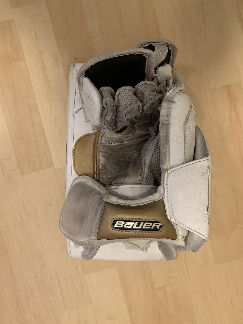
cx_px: 122
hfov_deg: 53.1
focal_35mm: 26
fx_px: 243
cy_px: 162
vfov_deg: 67.3
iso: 200
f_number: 1.8
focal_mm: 4.25
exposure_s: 1/60
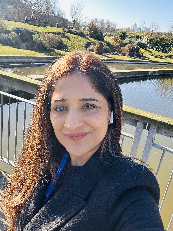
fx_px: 200
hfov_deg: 46.8
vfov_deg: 60.0
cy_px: 116
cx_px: 86
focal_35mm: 30
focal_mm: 2.69
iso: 25
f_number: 1.9
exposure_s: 1/210
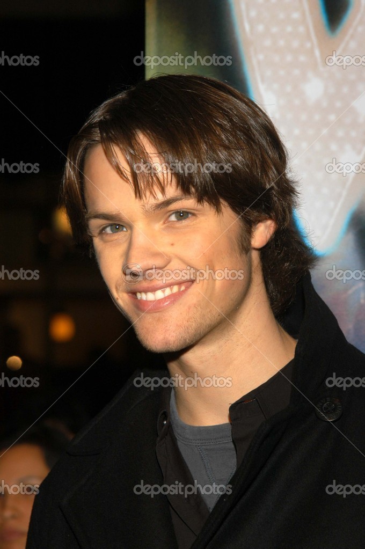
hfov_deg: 8.7
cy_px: 274
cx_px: 182
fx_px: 2400
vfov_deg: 13.1
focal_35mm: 158
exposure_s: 1/160
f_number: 6.3
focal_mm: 105
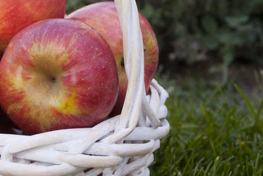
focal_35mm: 111
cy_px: 69
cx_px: 77
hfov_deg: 18.3
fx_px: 811
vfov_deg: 12.3
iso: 400
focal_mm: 50
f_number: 5.6
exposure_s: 1/320
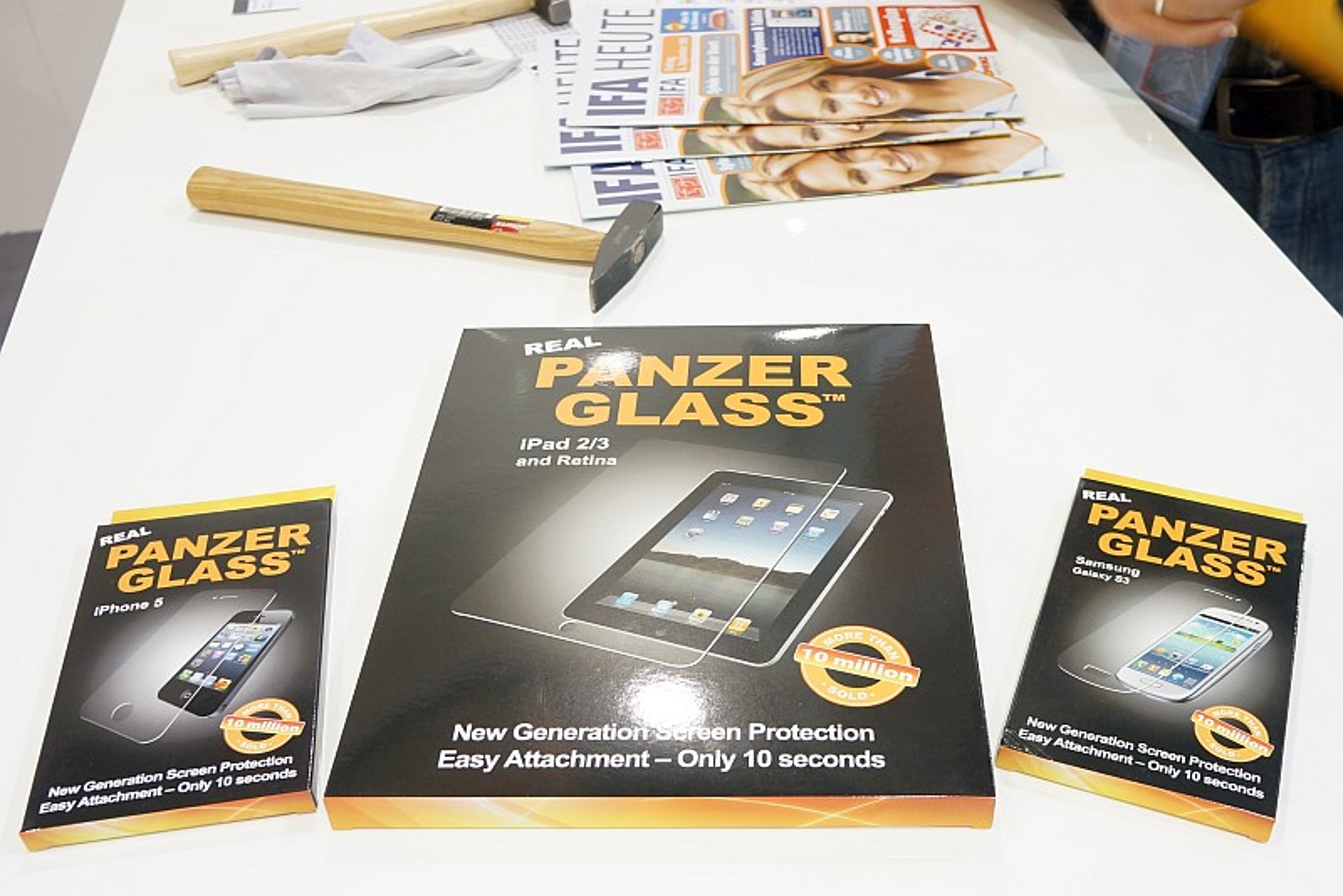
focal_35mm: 27
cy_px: 448
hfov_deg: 67.4
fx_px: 1008
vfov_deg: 48.0
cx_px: 672
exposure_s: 1/20
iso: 400
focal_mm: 18
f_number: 5
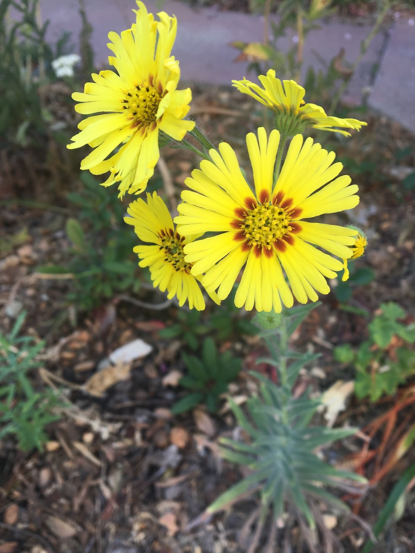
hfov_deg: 48.2
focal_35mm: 29
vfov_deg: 61.7
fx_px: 464
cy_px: 276
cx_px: 208
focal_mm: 4.15
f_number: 2.2
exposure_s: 1/120
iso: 25
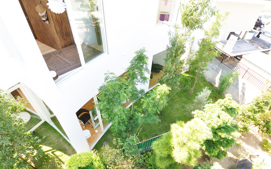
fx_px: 133
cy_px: 101
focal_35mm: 18
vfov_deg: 64.4
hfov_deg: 91.0
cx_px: 144
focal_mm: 10
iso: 200
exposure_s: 1/125
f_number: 5.6
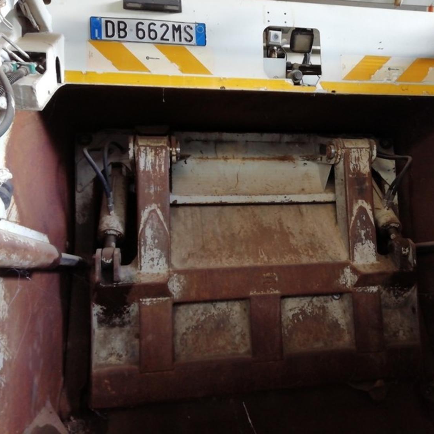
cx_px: 244
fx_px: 440
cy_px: 217
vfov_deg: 52.5
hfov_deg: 52.4
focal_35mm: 31
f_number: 2.2
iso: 320
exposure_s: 1/25
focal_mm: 3.21
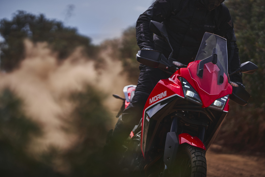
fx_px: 994
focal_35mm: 135
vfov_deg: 10.2
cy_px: 88
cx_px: 132
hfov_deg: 15.2
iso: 50
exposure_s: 1/5000
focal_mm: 135
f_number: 2
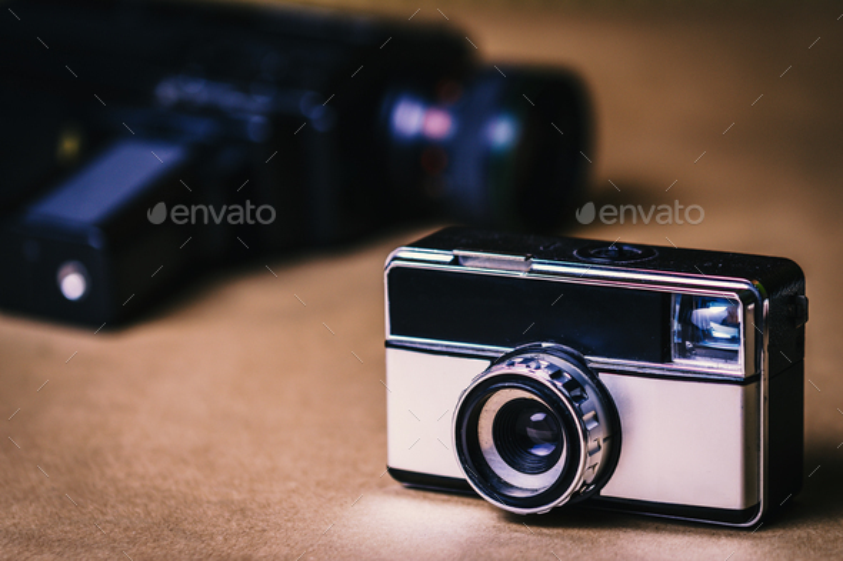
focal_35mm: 135
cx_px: 422
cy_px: 280
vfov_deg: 10.2
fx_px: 3160
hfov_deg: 15.2
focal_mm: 90
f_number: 3.2
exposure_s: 1/125
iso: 100
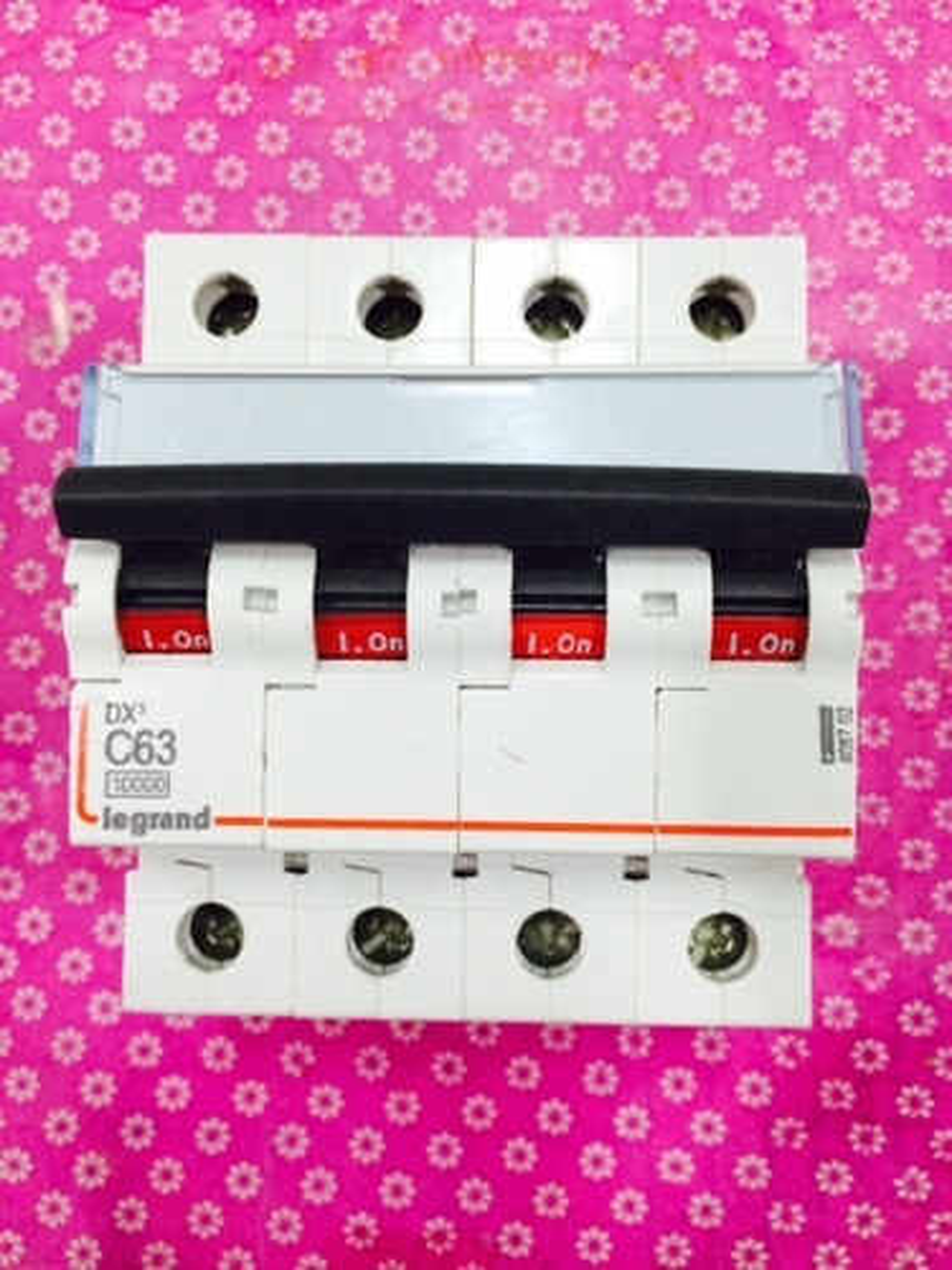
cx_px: 476
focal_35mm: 29
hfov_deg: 48.2
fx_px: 1063
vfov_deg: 61.7
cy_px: 635
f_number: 2.2
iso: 80
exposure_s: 1/33
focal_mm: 4.15
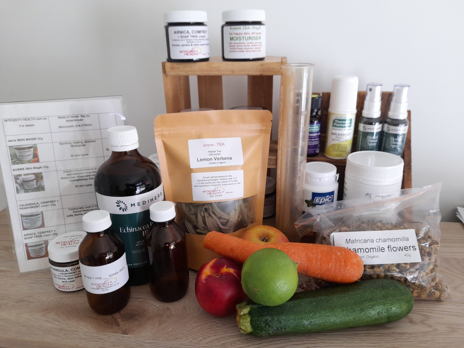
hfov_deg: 69.4
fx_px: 335
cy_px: 174
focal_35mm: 25
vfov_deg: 54.9
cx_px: 232
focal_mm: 4.6
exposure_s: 1/50
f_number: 2
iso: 160
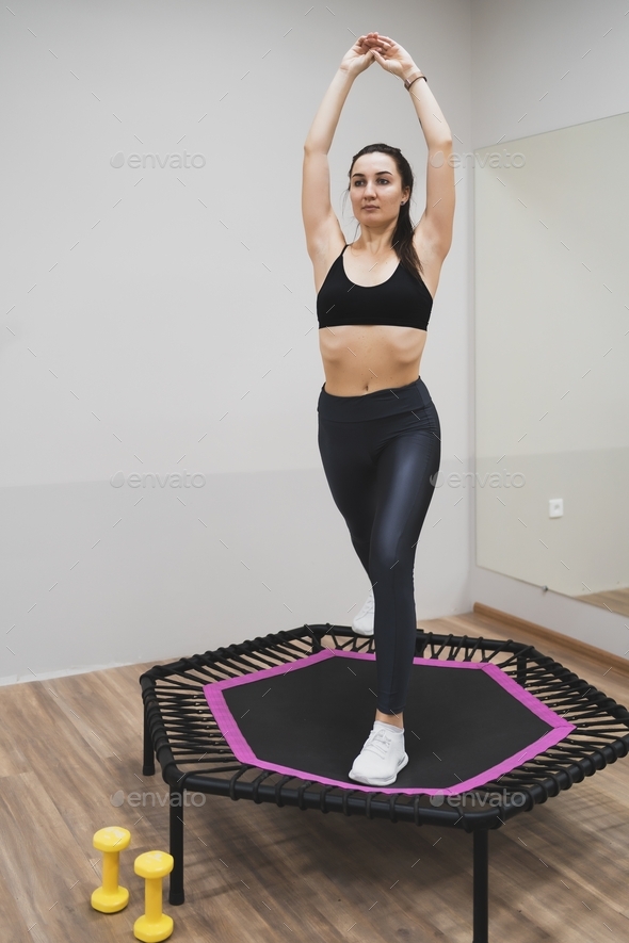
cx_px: 314
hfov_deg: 37.9
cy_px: 472
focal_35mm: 35
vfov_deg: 54.4
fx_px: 917
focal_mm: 35
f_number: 2
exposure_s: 1/160
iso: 320
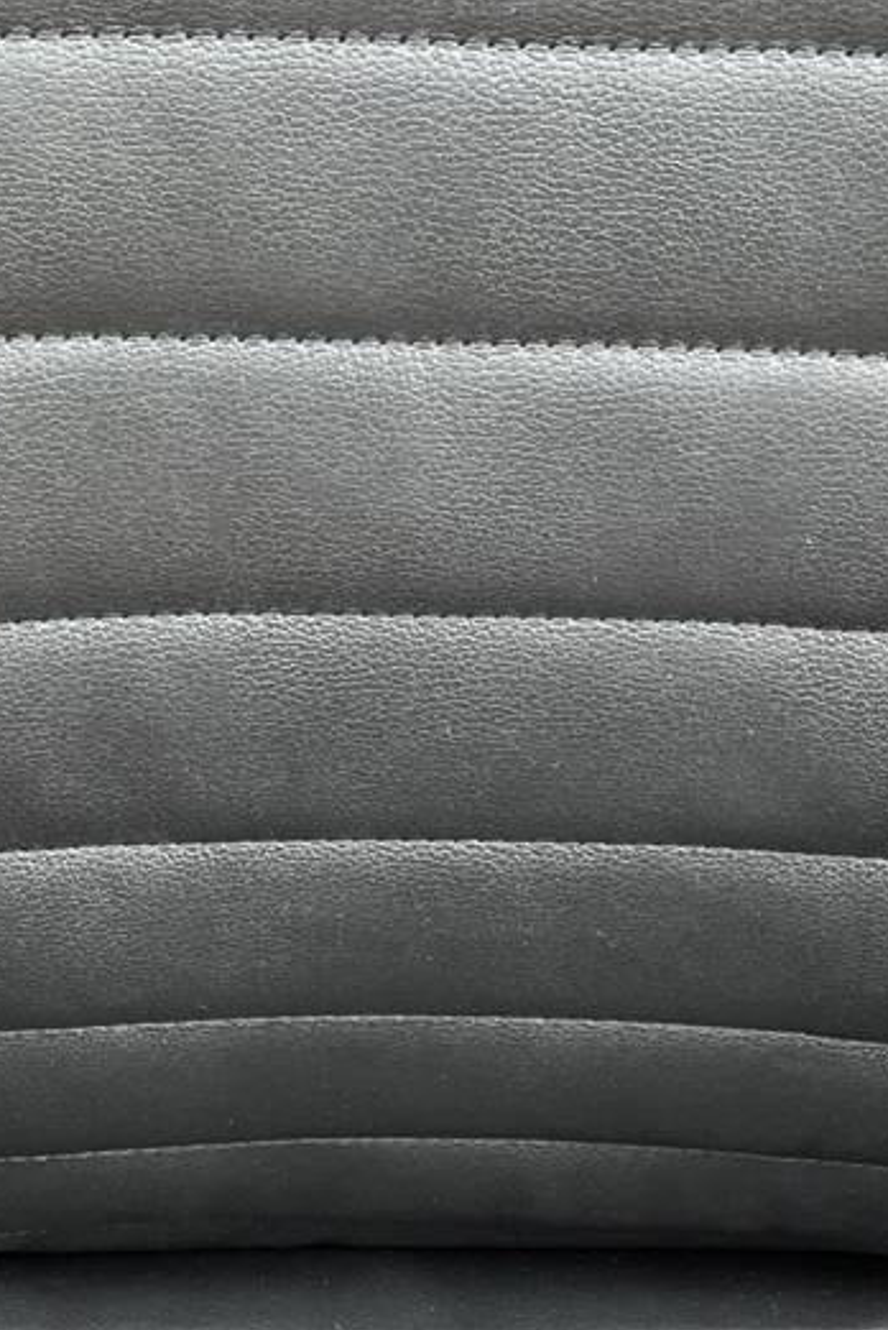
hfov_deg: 16.5
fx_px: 3067
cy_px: 1864
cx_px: 434
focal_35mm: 83
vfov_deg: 21.4
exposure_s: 1/172
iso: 50
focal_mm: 5.1
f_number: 1.6
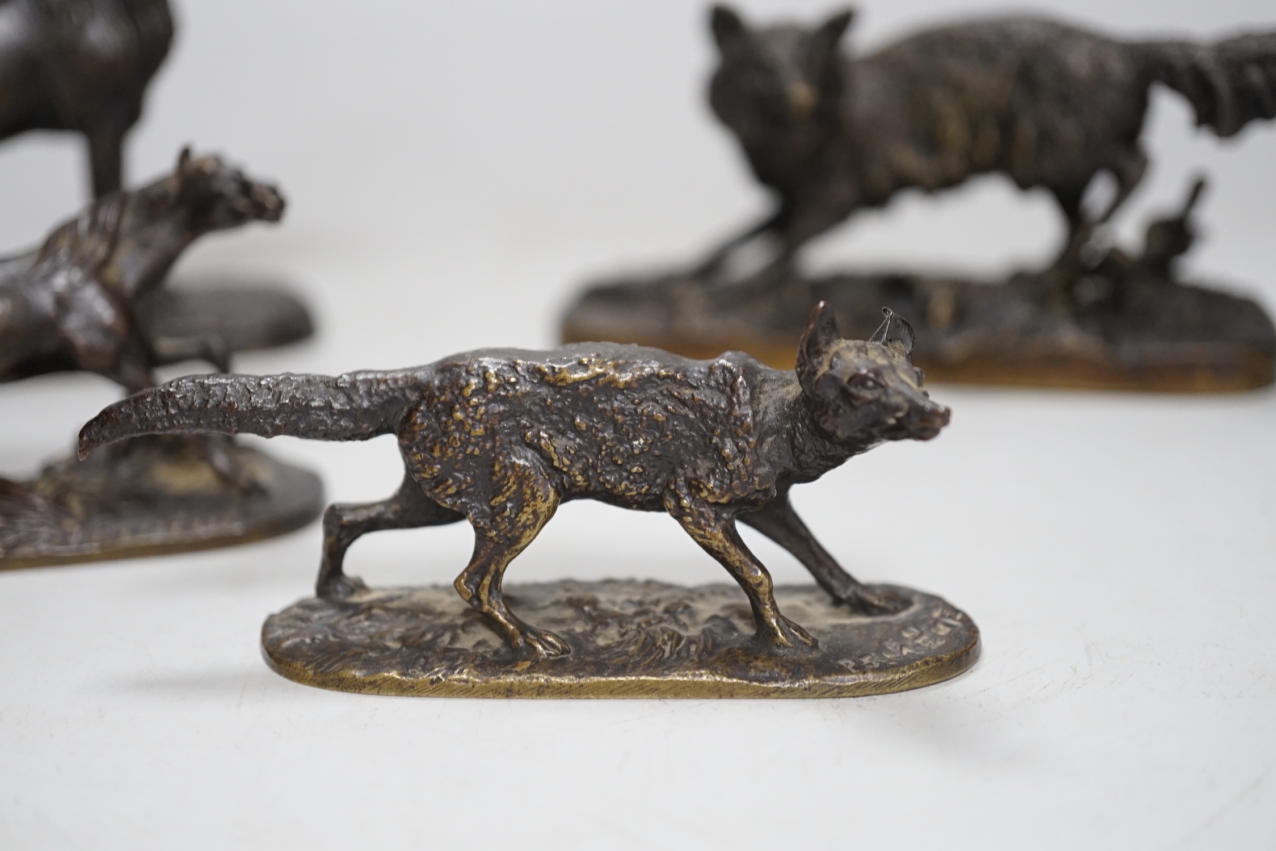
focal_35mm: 45
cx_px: 638
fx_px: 1595
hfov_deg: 43.6
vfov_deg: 29.9
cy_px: 426
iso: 640
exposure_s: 1/60
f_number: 3.5
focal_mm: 30
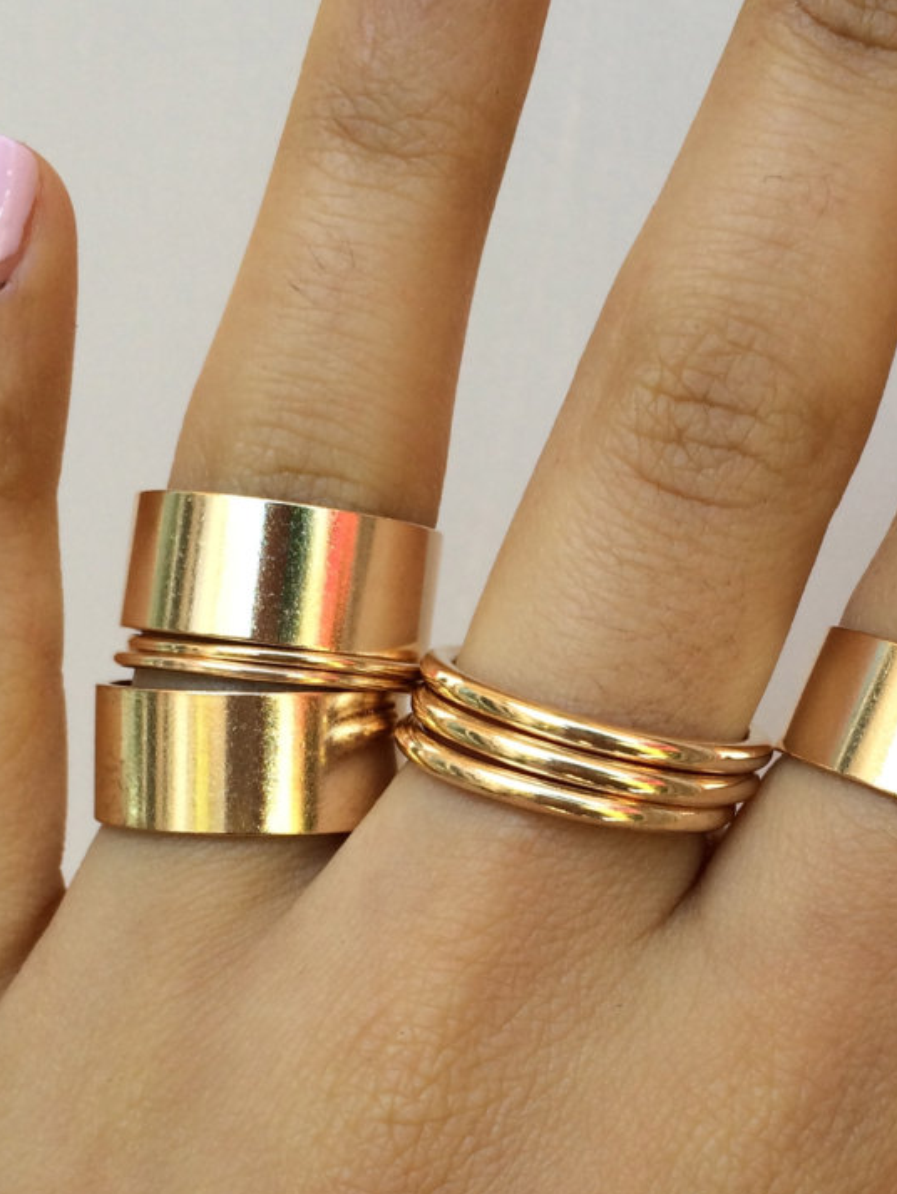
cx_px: 598
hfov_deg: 23.2
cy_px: 799
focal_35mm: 63
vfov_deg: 30.5
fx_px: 2175
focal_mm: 4.12
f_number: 2.2
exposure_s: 1/297
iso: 32
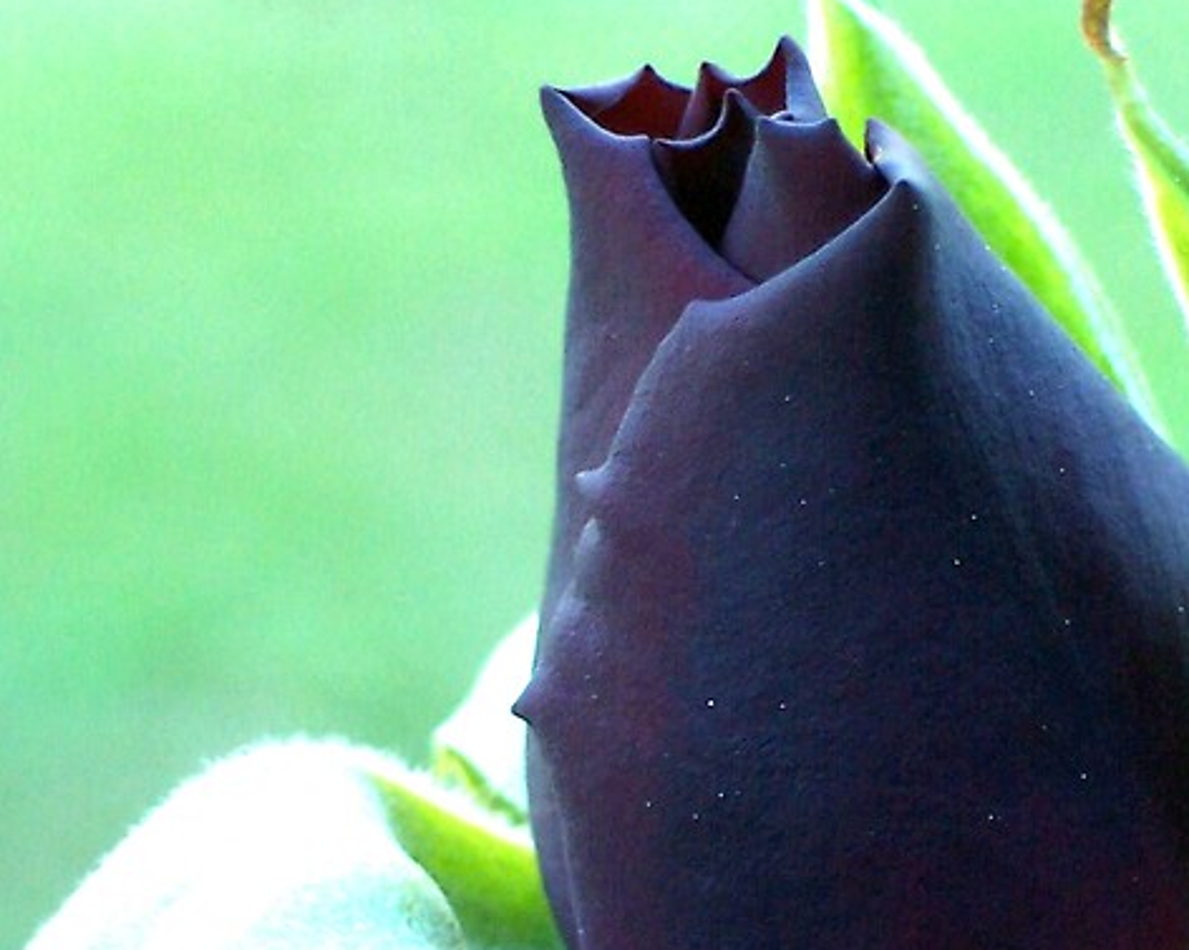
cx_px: 879
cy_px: 733
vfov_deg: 7.3
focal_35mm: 211
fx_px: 7420
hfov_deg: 9.1
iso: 140
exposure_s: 1/90
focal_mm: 17.5
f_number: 4
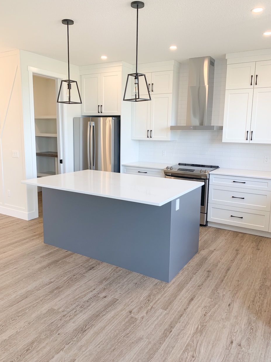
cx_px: 131
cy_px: 181
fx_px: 282
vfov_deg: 65.3
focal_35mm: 27
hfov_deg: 51.3
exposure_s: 1/120
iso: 50
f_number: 1.8
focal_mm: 4.25
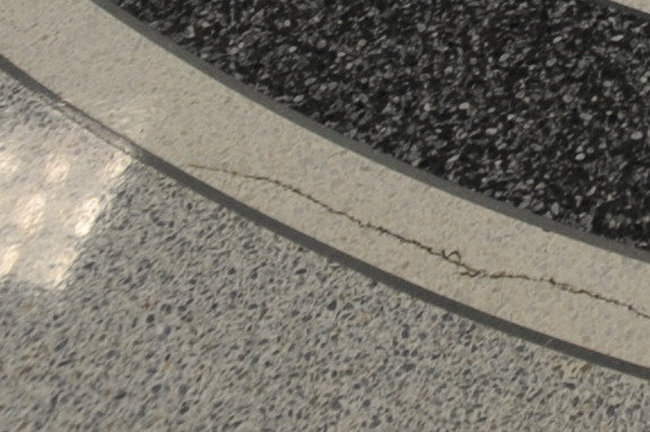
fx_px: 2274
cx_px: 1368
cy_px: -986
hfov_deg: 13.5
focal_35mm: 126
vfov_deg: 8.5
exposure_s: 1/125
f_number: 5
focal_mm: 17
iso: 800
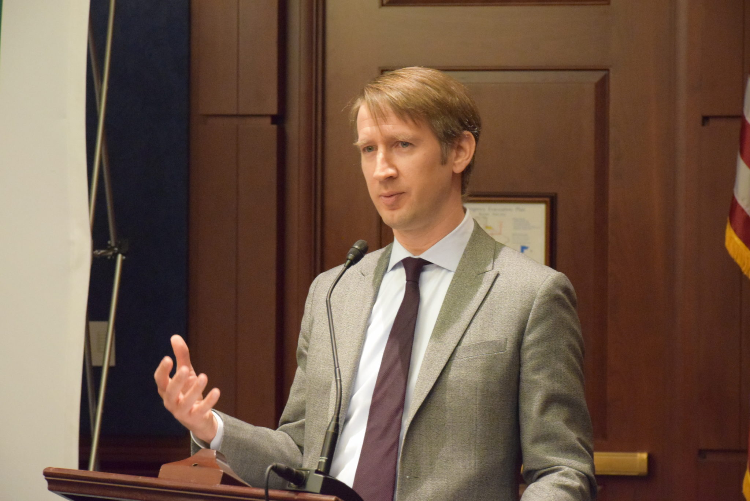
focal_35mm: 120
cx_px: 375
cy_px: 250
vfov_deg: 11.4
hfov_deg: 17.1
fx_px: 2501
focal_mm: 80
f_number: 5.6
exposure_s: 1/100
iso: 6400
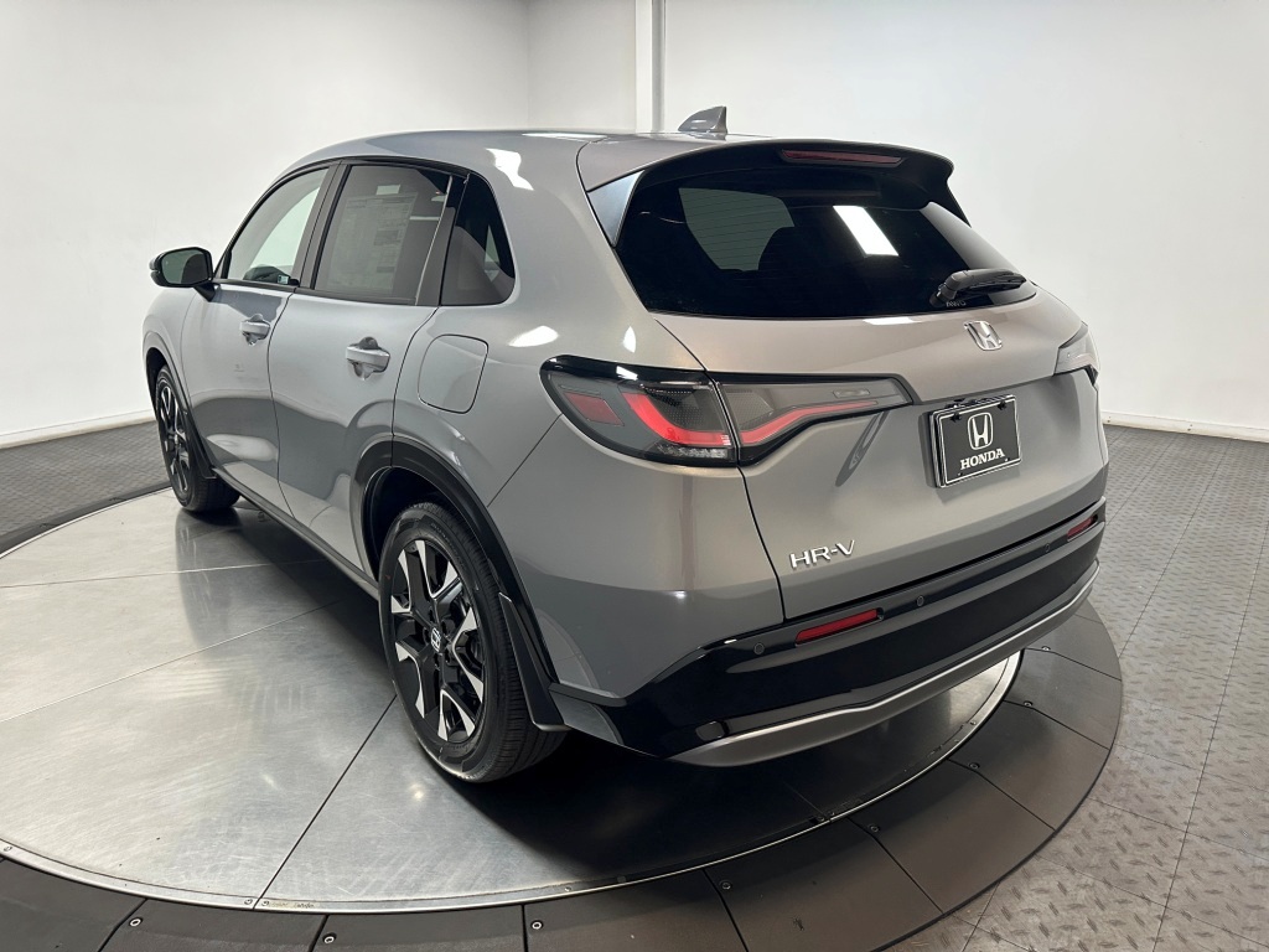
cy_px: 476
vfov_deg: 56.8
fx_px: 880
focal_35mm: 24
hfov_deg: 71.6
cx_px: 634
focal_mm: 6.86
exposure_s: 1/60
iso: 320
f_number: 1.78
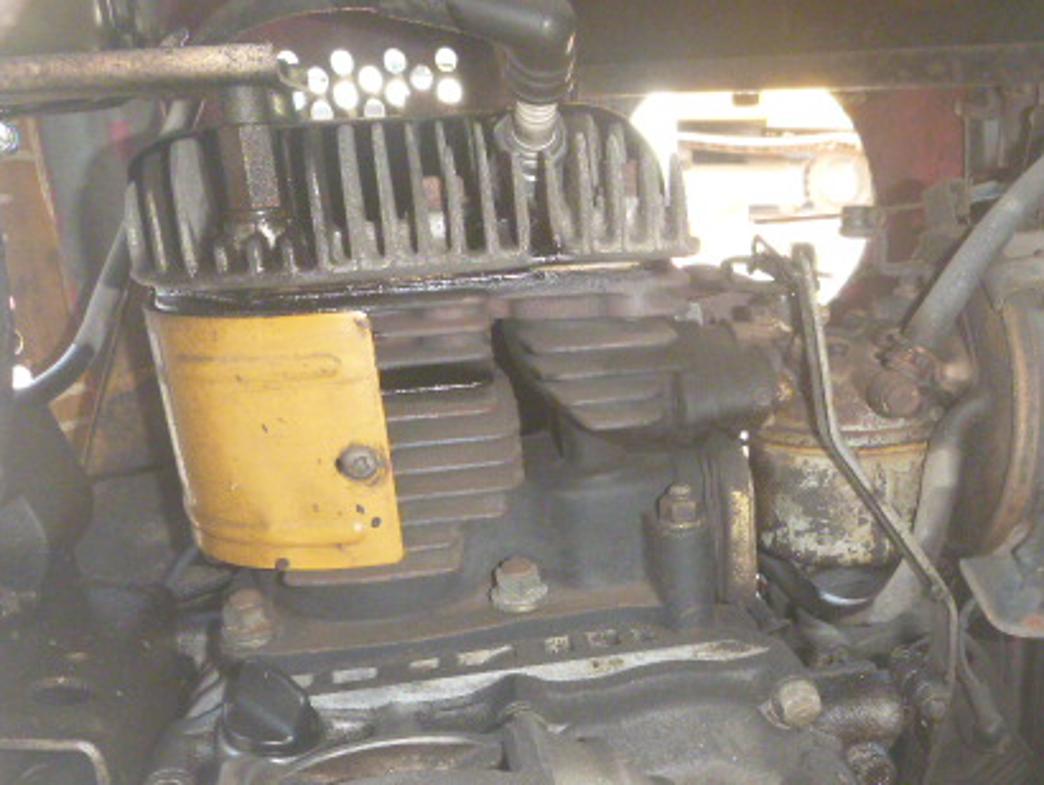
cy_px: 581
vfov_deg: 36.1
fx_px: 1177
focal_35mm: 39
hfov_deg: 47.0
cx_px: 708
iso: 400
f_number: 3.9
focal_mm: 4.5
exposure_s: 1/60
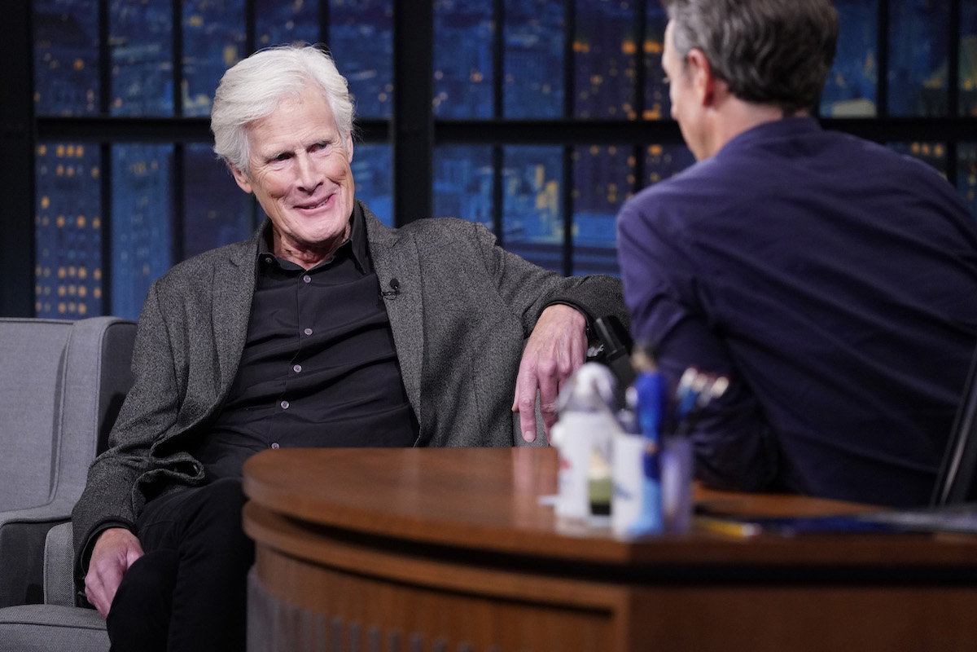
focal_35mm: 178
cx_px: 488
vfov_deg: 7.7
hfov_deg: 11.5
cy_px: 326
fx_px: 4830
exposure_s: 1/160
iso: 5000
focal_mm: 178
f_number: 3.5
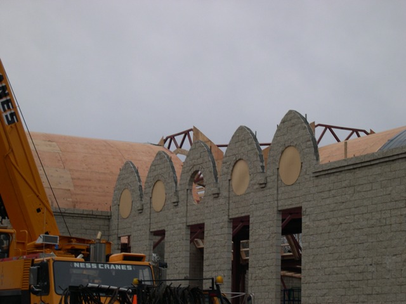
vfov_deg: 17.0
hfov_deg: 22.5
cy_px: 152
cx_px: 203
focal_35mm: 87
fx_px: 1020
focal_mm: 18.4
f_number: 4.4
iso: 100
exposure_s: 1/119
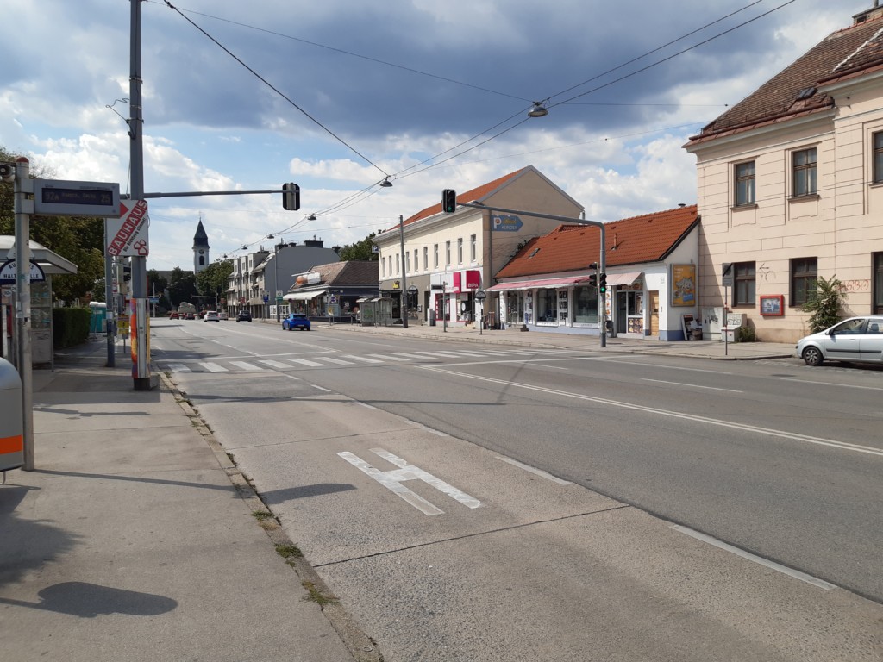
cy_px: 331
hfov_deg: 67.3
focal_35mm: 26
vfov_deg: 53.1
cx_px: 442
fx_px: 663
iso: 40
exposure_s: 1/1938
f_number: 1.7
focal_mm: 3.92
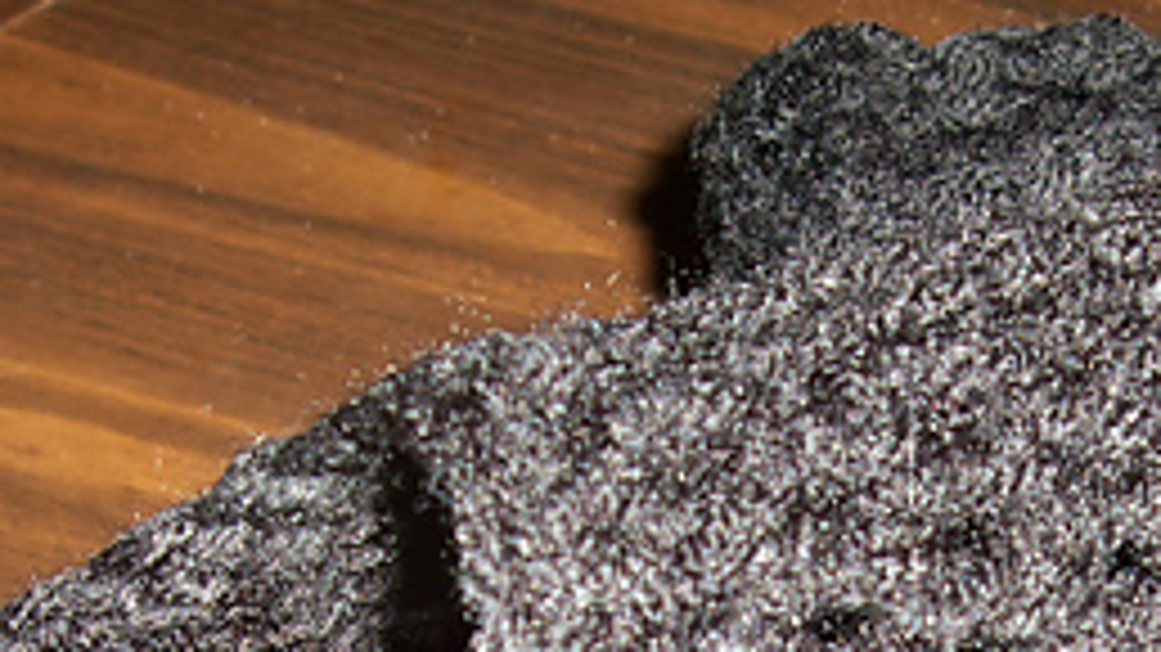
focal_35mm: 135
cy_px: 967
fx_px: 4155
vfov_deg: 8.8
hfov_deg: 15.8
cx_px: 945
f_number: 3.8
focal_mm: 8.8
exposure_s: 1/30
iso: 64
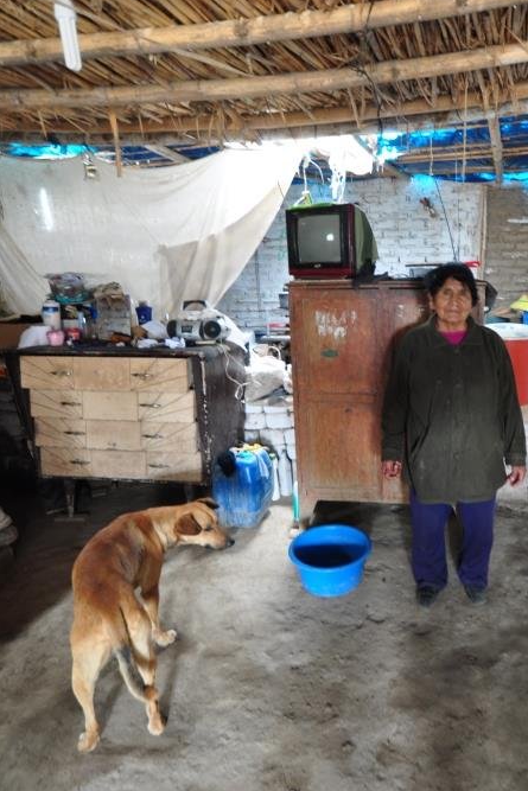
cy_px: 398
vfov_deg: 76.1
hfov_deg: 53.3
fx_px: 506
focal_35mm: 23
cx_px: 377
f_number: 3.5
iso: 400
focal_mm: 10
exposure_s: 1/3
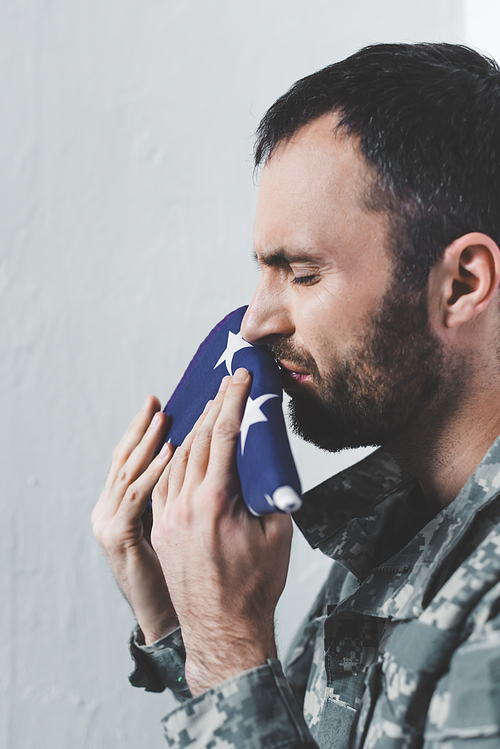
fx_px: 1041
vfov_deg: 39.6
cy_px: 374
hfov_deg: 27.0
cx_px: 250
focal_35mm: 50
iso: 400
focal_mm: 50
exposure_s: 1/125
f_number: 3.5
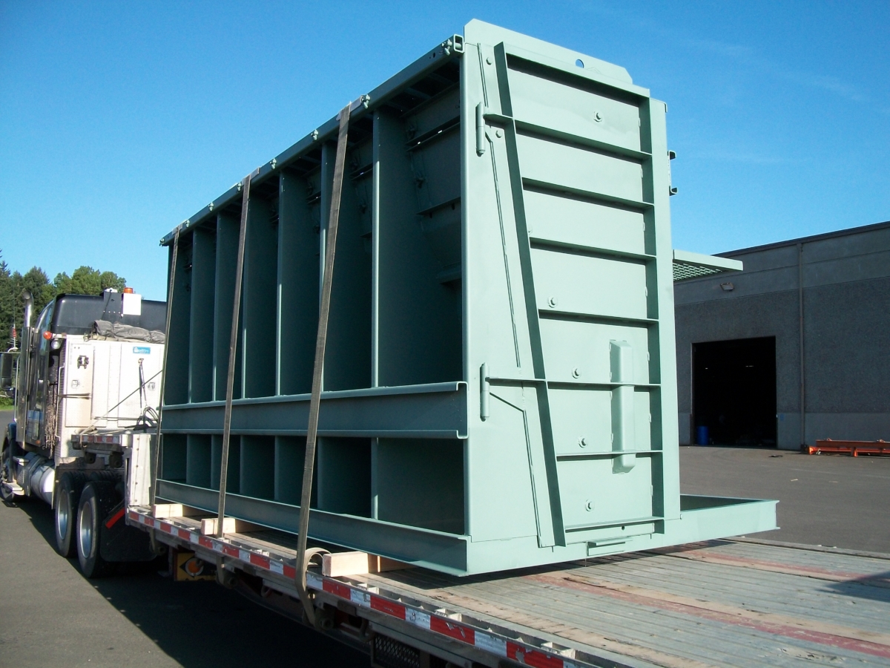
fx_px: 823
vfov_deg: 44.2
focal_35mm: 32
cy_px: 334
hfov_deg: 56.8
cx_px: 445
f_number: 5.5
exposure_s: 1/250
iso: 80
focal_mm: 5.7
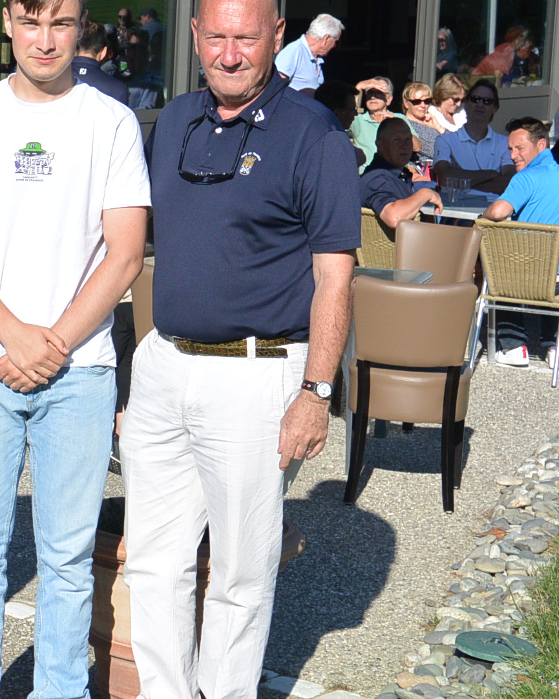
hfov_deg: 13.5
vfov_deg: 17.5
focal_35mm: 110
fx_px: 2275
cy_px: 364
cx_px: -151
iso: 160
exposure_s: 1/1250
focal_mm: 20.5
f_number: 4.8
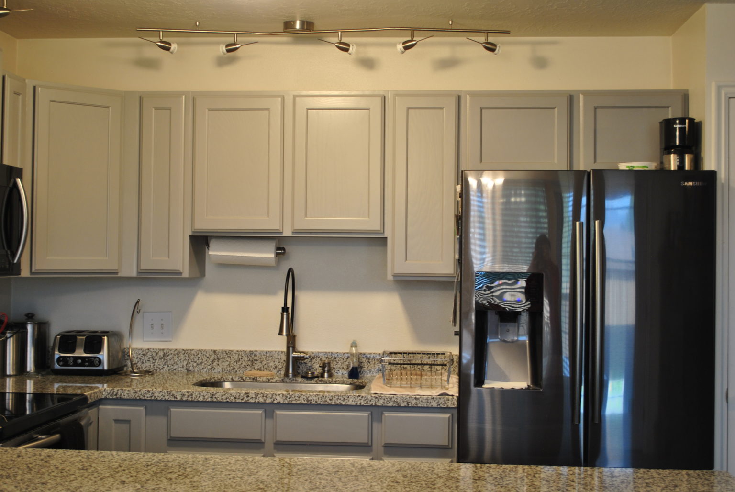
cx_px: 368
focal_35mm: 51
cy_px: 246
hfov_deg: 38.8
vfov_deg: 26.6
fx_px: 1042
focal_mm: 34
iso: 200
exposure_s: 1/10
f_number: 5
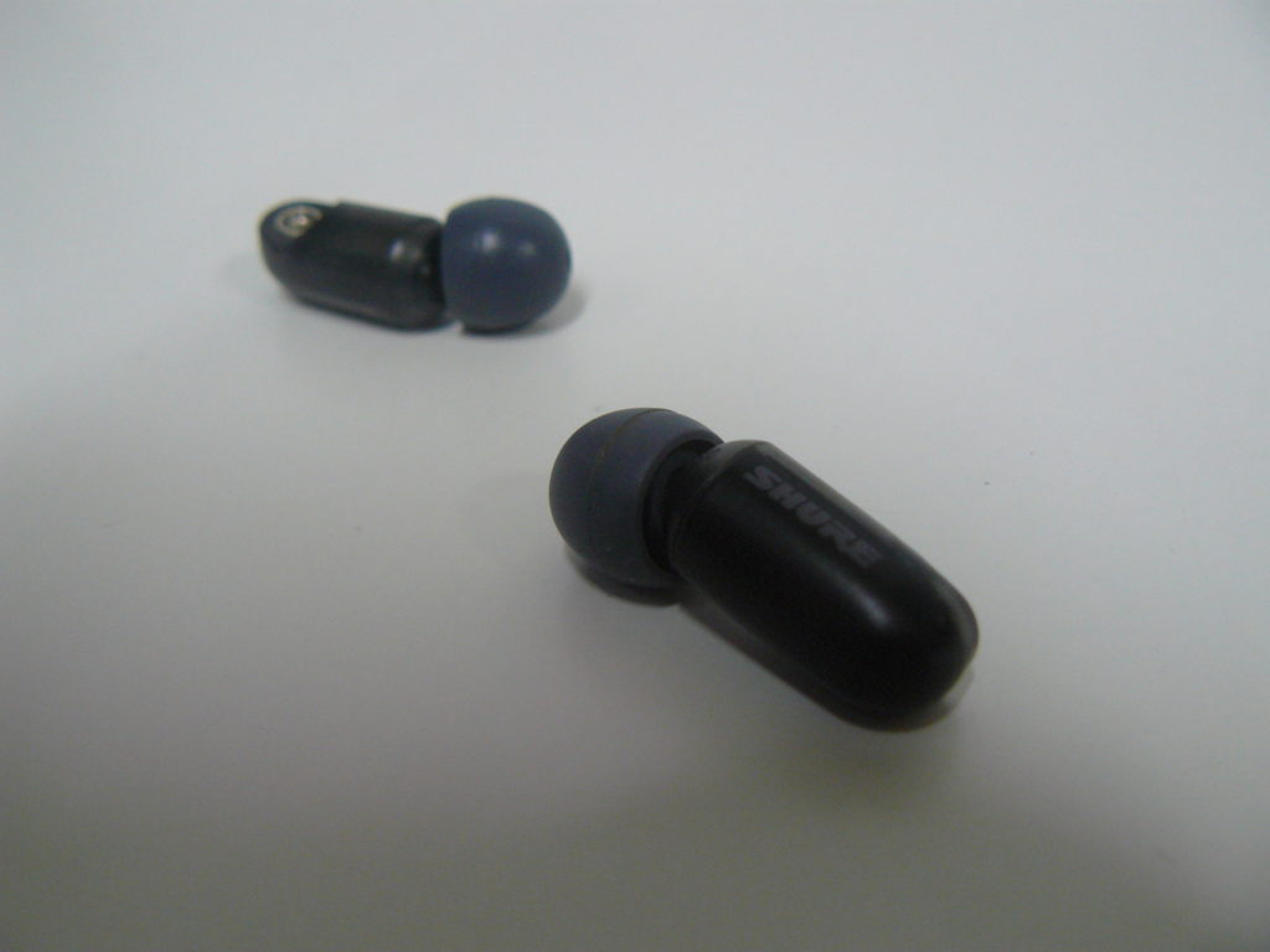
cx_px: 635
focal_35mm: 36
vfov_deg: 39.7
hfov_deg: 51.4
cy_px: 476
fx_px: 1321
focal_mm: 6
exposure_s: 1/25
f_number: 2.8
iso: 200
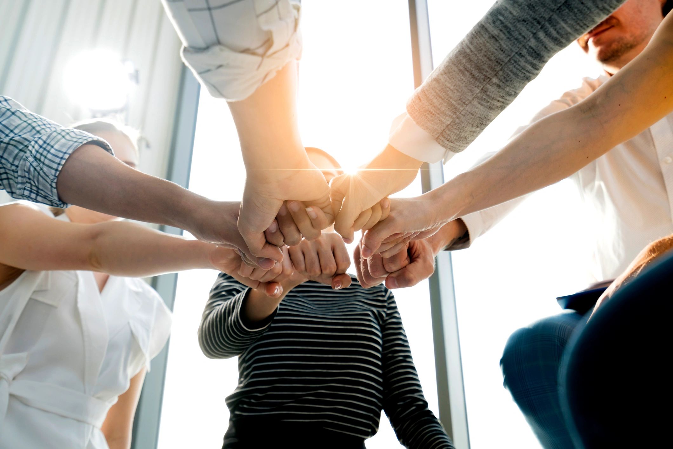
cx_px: 336
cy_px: 224
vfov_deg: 37.9
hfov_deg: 54.4
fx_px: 654
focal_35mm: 35
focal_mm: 35
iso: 320
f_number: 5.6
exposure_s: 1/250
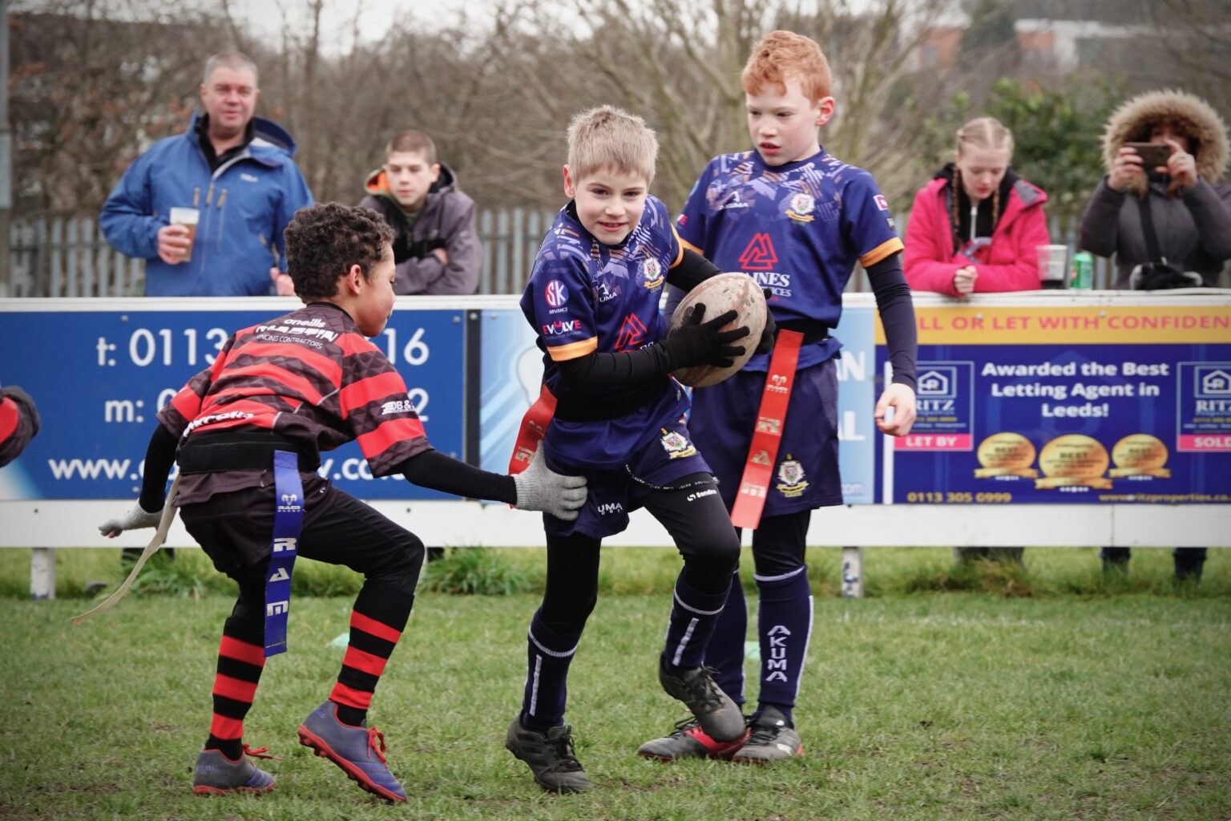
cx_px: 616
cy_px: 410
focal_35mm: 214
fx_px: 7317
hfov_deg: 9.6
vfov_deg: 6.4
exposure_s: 1/400
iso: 500
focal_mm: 78.39
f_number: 4
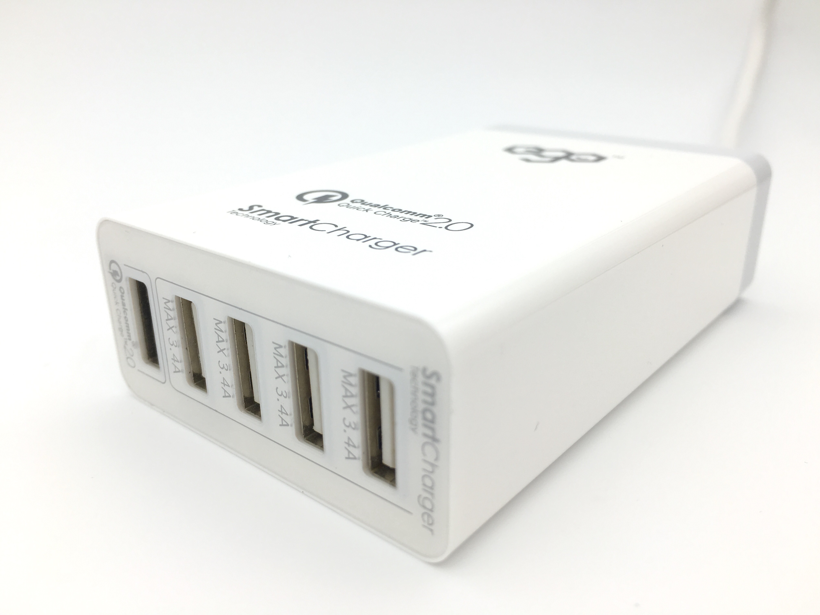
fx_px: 687
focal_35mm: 29
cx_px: 410
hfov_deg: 61.7
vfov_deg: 48.2
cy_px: 308
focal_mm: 4.15
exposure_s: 1/605
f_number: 2.2
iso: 25
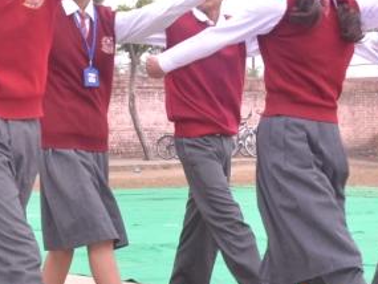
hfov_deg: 16.6
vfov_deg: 13.6
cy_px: 78
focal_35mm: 109
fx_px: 1188
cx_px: -176
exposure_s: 1/125
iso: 400
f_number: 7.1
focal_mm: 21
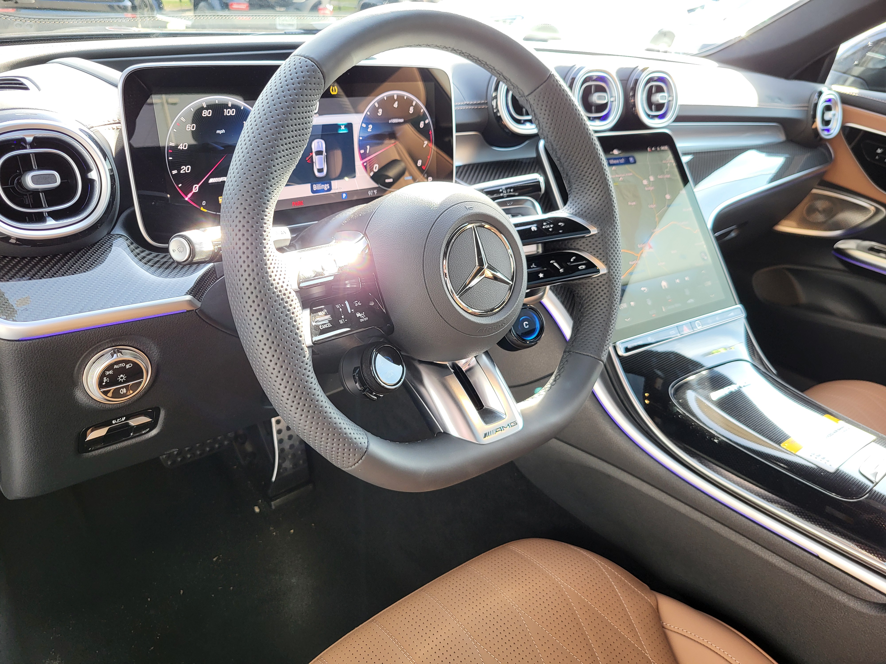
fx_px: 665
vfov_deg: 53.1
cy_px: 332
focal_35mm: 26
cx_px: 443
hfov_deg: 67.3
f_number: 1.8
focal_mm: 5.4
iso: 64
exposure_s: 1/120
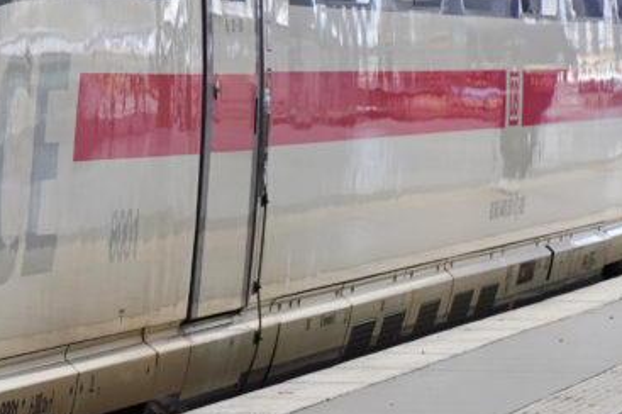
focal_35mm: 356
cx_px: -497
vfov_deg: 3.9
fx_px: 6145
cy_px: 19
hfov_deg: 5.7
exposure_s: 1/40
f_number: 8
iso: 400
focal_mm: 85
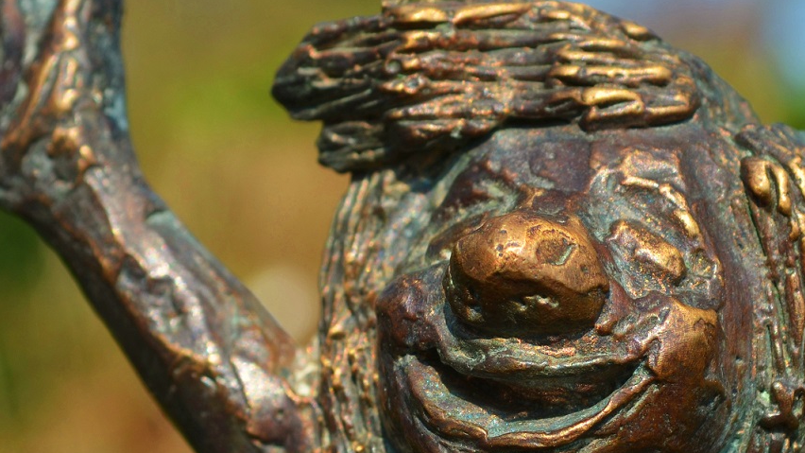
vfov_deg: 7.3
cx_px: 385
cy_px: 294
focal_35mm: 167
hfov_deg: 12.9
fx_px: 3564
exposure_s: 1/250
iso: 100
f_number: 8
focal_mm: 46
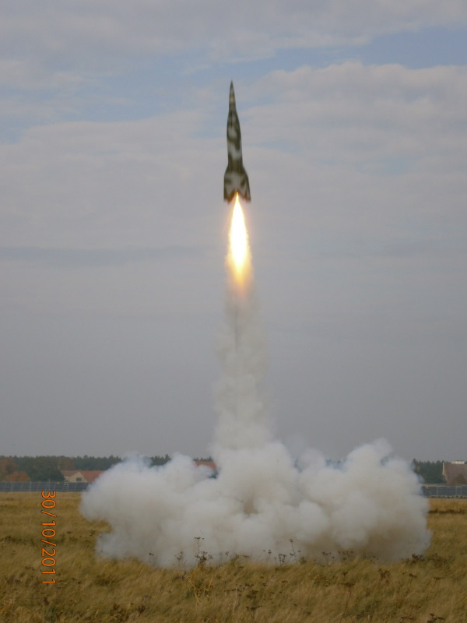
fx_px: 2338
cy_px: 312
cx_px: 234
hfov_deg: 11.4
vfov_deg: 15.2
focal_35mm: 130
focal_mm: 23.5
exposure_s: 1/320
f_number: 6.5
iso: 80
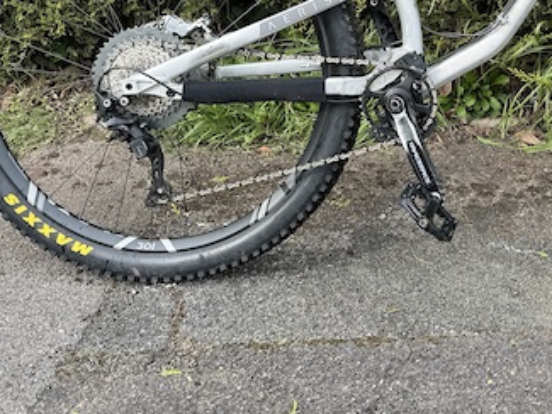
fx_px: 941
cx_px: 550
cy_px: -48
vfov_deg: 23.3
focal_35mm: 59
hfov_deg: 30.4
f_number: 1.78
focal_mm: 6.86
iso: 80
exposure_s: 1/470
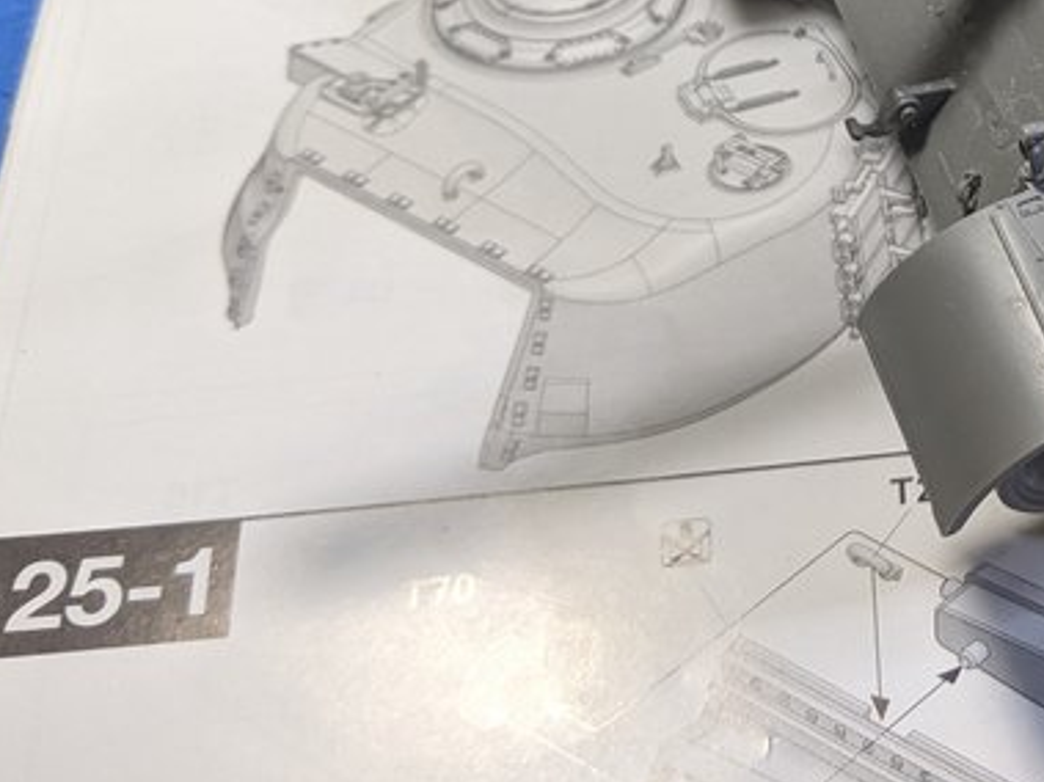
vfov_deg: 19.2
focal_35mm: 73
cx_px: 1253
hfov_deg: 24.2
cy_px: -113
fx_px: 2201
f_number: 1.8
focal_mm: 4.44
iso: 123
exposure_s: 1/120
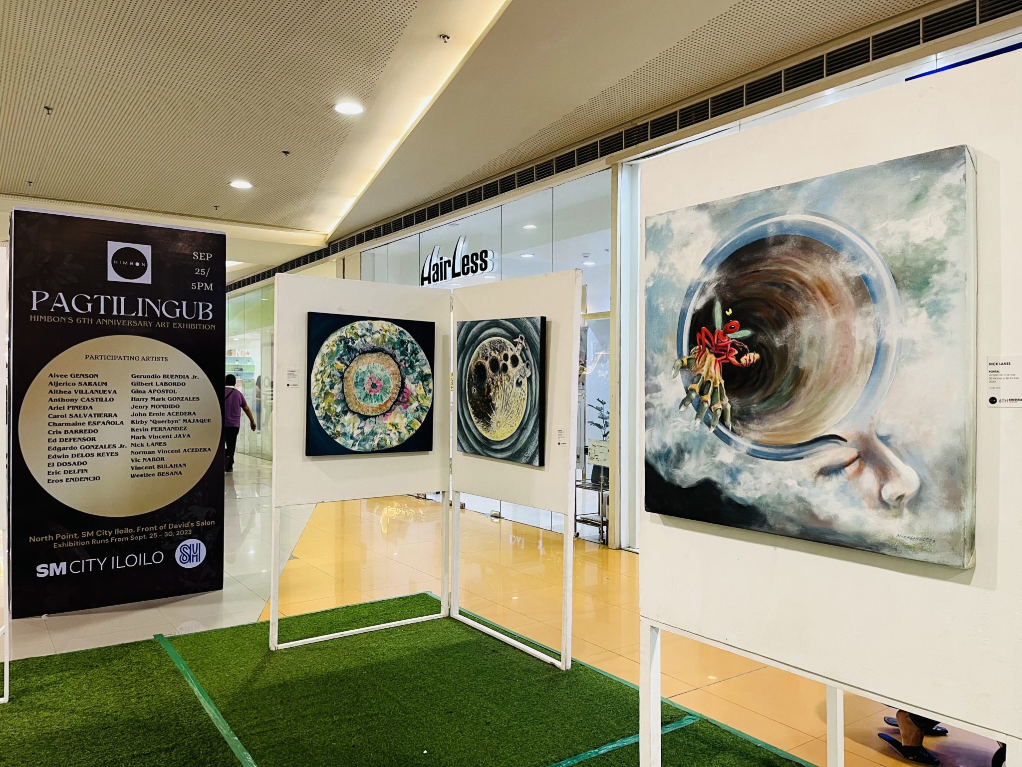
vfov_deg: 53.1
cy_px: 384
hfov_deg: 67.3
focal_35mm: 26
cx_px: 511
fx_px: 768
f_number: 1.6
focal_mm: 5.1
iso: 160
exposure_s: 1/60
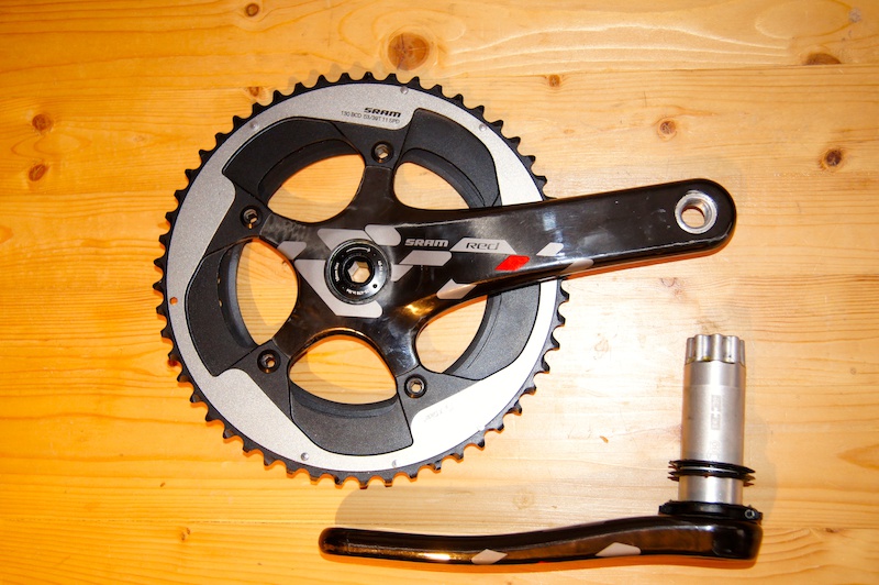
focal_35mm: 45
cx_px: 440
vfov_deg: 29.8
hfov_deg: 43.6
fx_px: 1098
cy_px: 292
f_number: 4.5
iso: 800
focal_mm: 30
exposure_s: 1/100
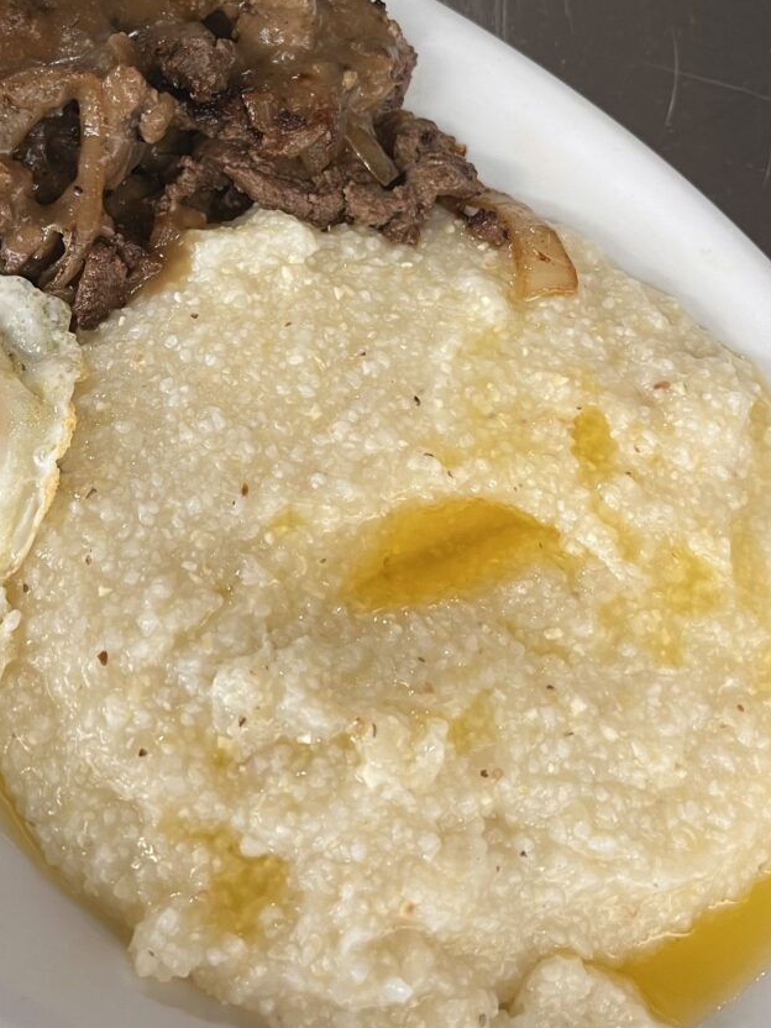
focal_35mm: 48
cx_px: 140
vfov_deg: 39.2
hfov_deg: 29.5
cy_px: 341
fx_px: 1425
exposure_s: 1/60
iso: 80
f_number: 1.6
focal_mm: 5.1
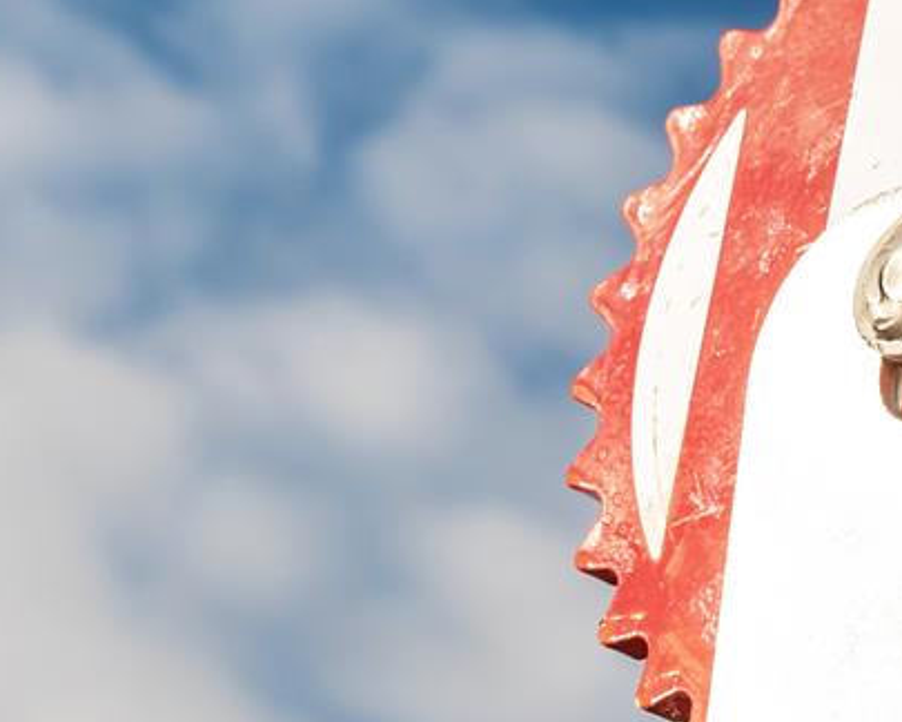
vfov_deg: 7.4
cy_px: 448
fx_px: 5606
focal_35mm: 210
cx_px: 1148
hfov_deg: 9.1
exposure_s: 1/200
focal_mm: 56
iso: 160
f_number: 9
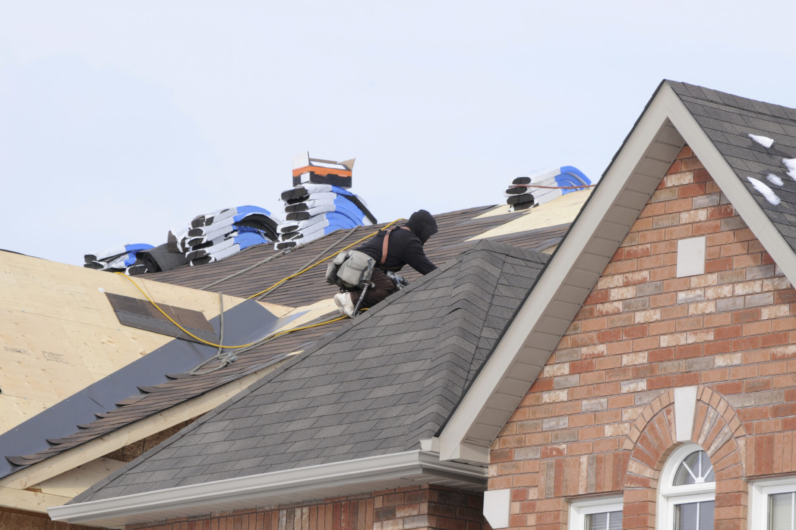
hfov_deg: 6.9
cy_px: 265
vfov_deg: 4.6
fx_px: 6632
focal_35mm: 300
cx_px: 398
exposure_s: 1/250
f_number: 13
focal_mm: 200
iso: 200
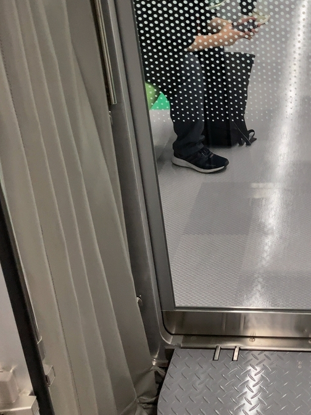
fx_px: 599
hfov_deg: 28.1
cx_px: 274
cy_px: 109
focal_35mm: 50
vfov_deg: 37.4
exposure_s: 1/60
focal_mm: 3.99
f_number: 1.8
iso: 100
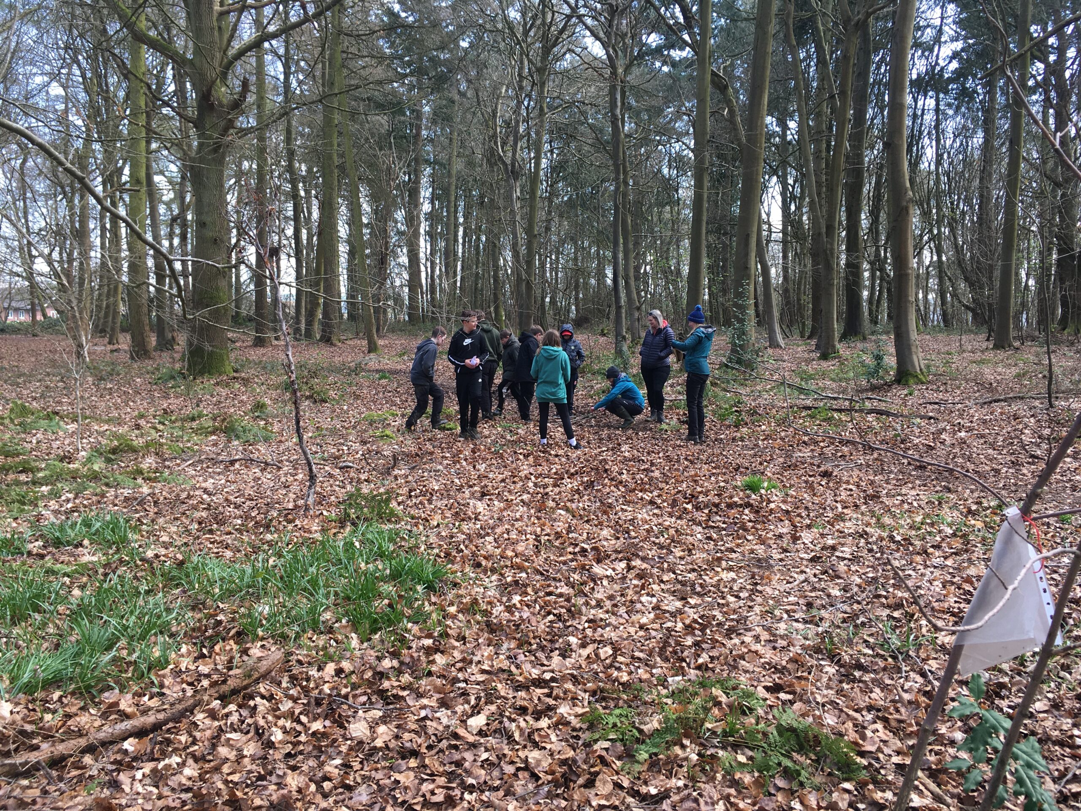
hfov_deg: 61.7
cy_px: 406
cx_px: 540
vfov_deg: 48.2
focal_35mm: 29
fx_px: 906
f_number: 2.2
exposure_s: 1/115
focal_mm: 4.15
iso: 25
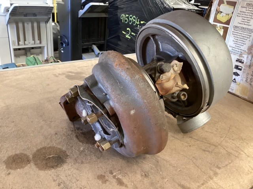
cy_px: 94
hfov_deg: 58.4
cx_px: 126
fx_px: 227
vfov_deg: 45.4
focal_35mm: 31
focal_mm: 3.3
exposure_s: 1/50
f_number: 2.4
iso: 250
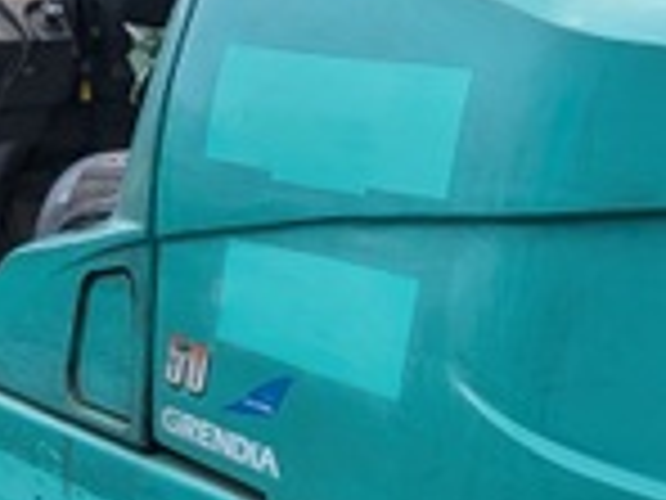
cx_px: 567
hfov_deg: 15.0
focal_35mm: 130
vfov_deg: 11.4
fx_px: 2501
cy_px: 160
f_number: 1.68
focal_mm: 6.9
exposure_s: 1/1869
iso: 19
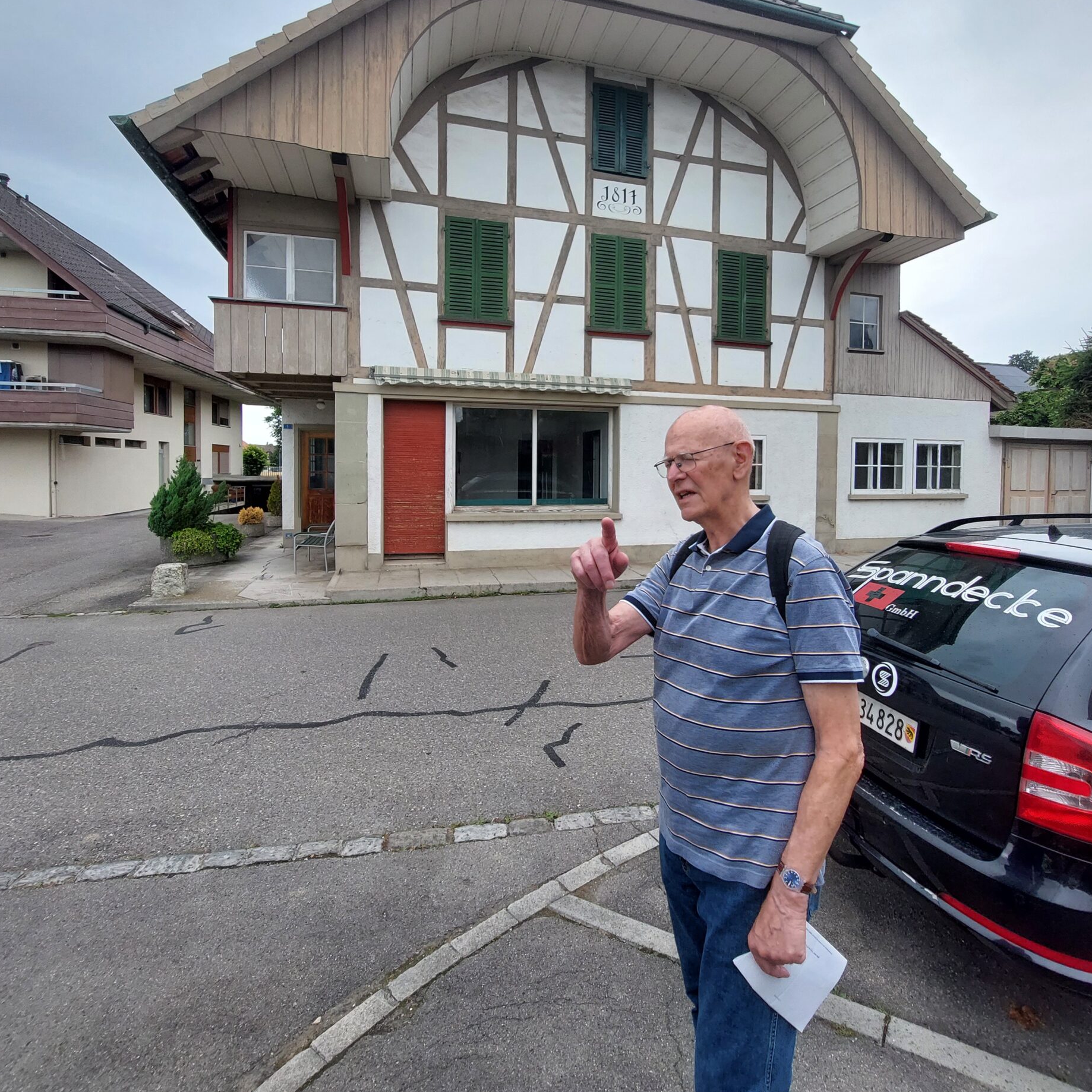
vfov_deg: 87.1
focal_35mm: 16
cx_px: 556
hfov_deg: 87.4
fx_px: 571
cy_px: 482
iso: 50
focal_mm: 1.74
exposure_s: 1/487
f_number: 2.2
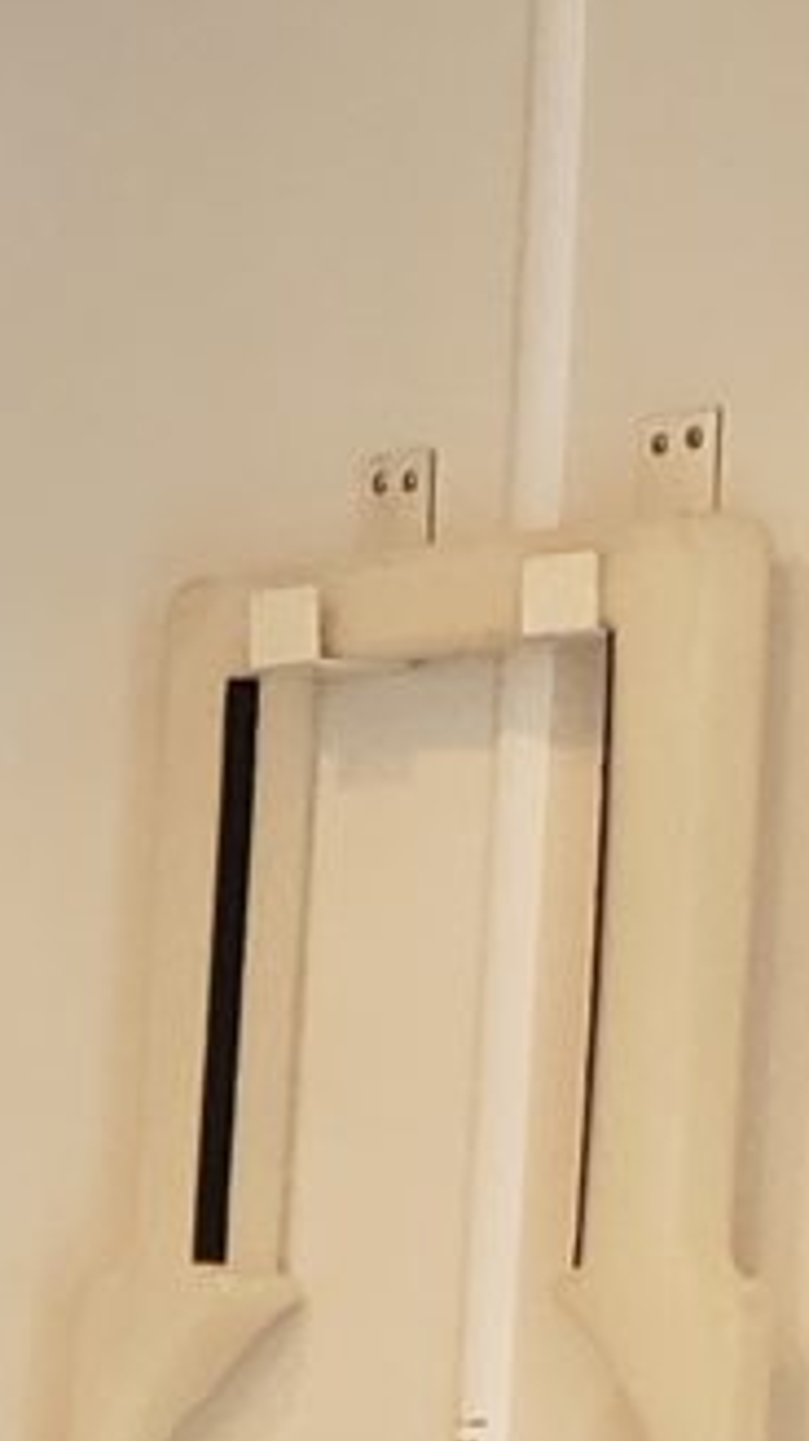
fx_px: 6764
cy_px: 2100
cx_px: -356
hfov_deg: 6.8
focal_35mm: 177
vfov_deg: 11.7
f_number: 2.4
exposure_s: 1/60
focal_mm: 4.3
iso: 320
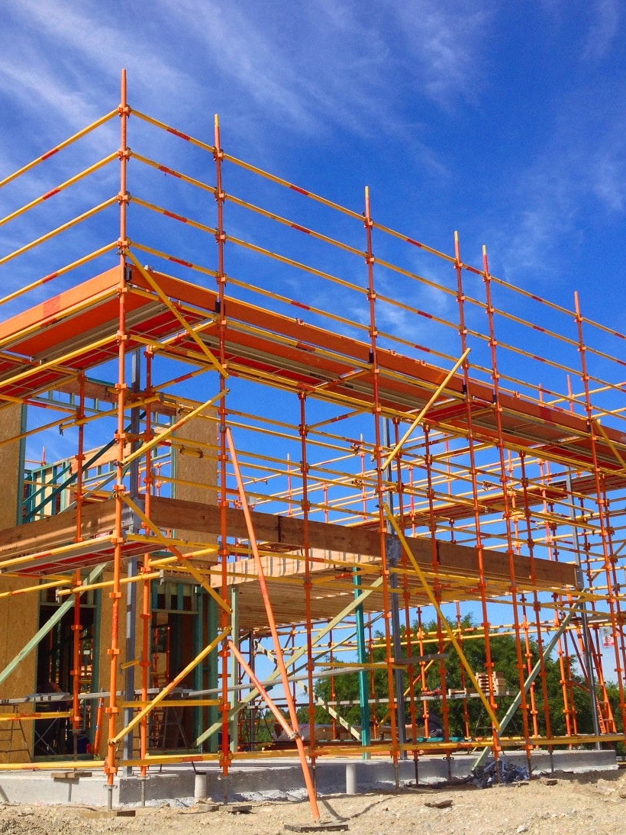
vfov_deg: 39.7
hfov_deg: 30.3
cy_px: 425
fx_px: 1158
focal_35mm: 48
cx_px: 318
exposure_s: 1/1416
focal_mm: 4.28
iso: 50
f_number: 2.4
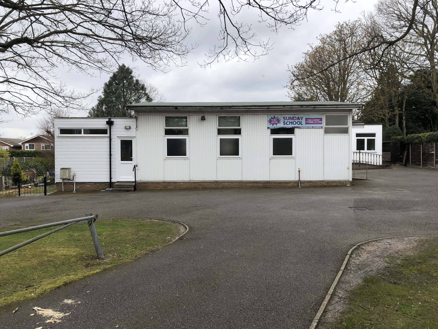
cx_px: 219
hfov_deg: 63.4
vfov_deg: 49.7
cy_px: 164
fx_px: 354
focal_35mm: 28
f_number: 1.8
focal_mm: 3.99
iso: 20
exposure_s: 1/923
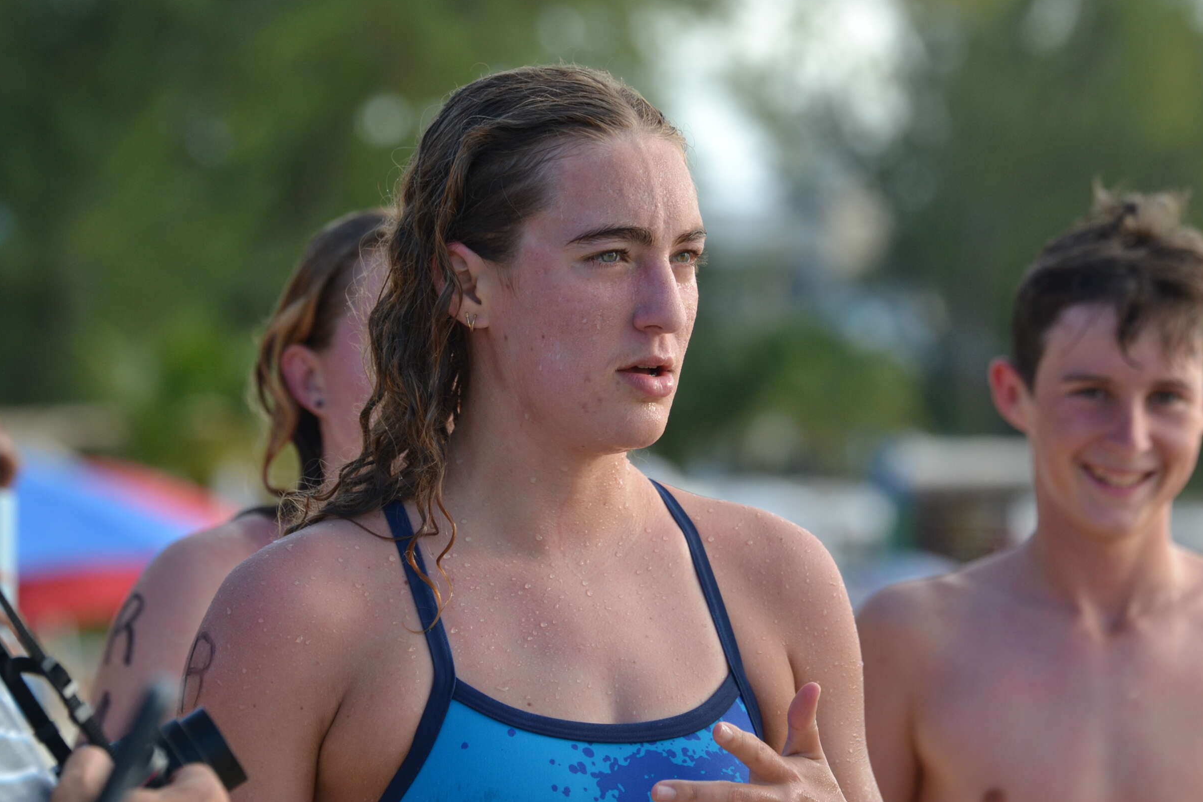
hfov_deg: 9.2
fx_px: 7485
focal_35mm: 224
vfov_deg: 6.1
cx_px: 575
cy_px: 409
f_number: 4.5
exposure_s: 1/1000
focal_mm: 140
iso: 400
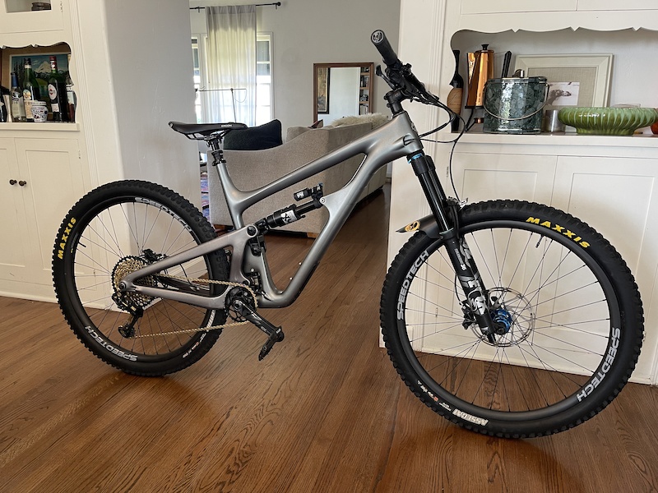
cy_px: 246
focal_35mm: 26
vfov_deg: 53.1
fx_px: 494
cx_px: 329
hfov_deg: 67.3
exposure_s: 1/60
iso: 160
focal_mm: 5.1
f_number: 1.6
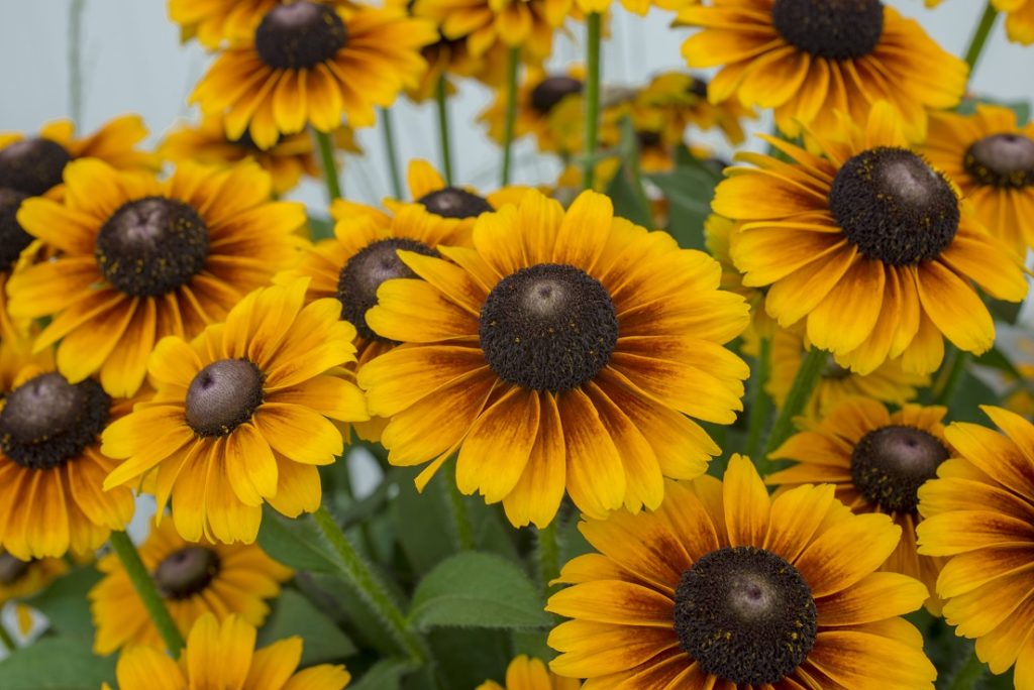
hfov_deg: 39.6
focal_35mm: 50
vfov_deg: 27.0
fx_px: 1437
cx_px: 517
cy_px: 345
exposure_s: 1/80
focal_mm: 50
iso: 400
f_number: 7.1
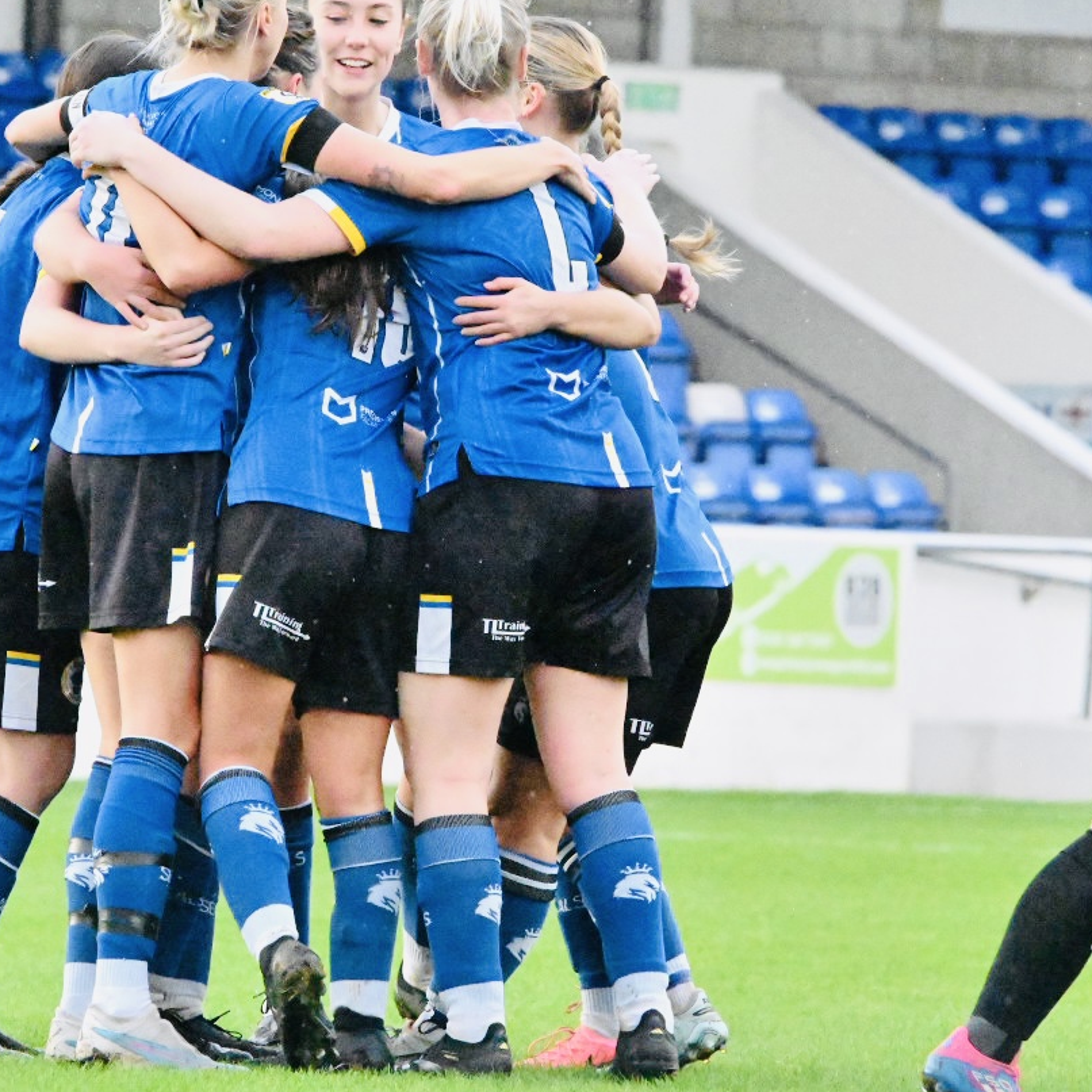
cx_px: 432
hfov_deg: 2.9
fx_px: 21914
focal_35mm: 614
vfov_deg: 2.9
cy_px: 415
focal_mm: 360
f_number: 11
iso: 25600
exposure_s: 1/2000
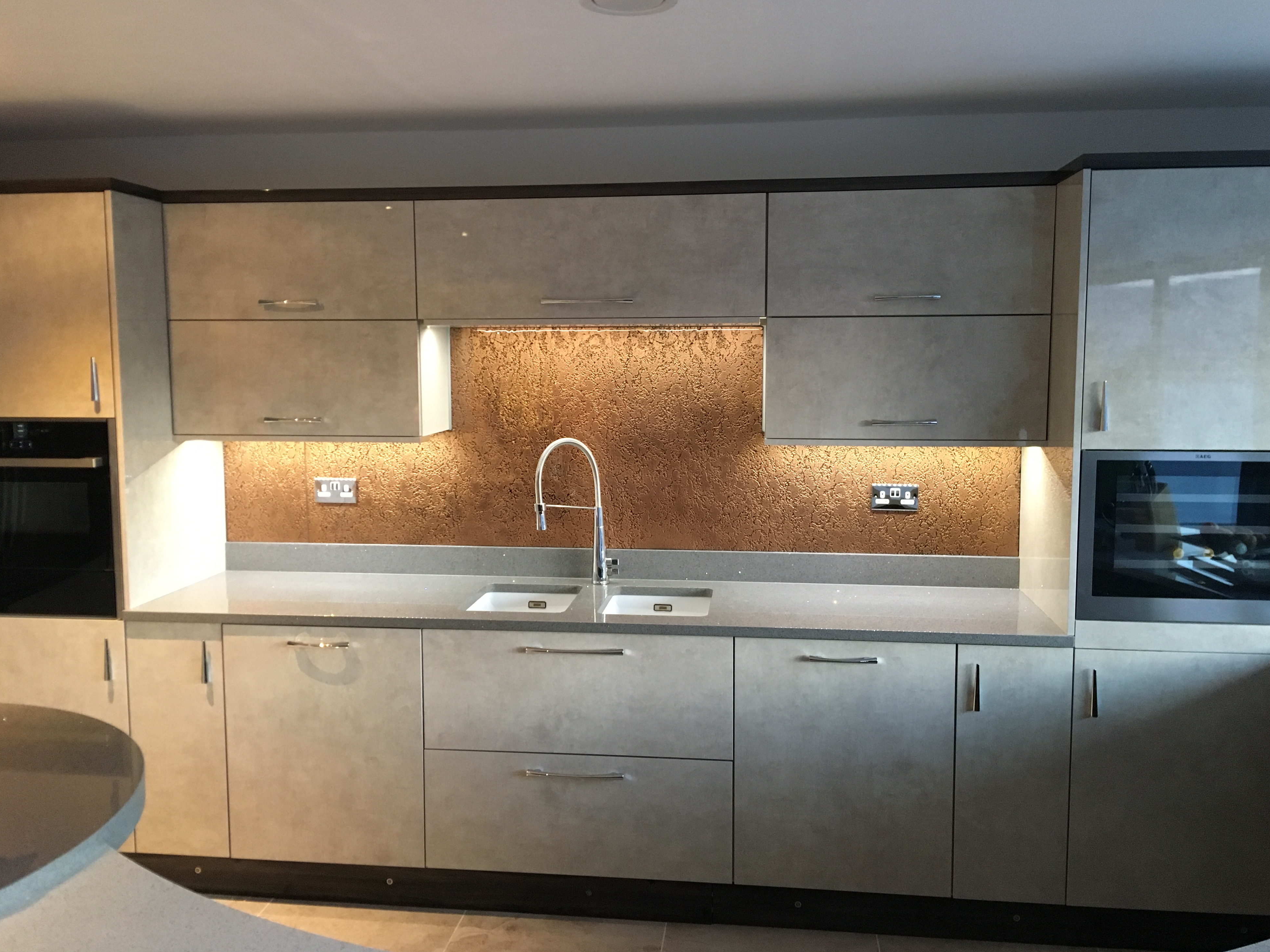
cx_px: 643
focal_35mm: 30
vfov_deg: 46.8
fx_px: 1101
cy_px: 471
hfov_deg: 60.0
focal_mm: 4.15
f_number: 2.2
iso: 200
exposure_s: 1/33
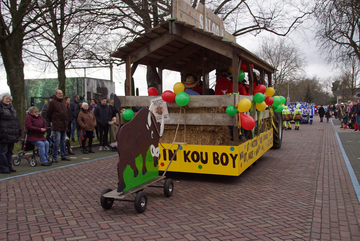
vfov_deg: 36.9
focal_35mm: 36
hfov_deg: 53.1
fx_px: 360
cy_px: 120
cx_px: 180
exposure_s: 1/100
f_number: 5
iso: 100
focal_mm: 24
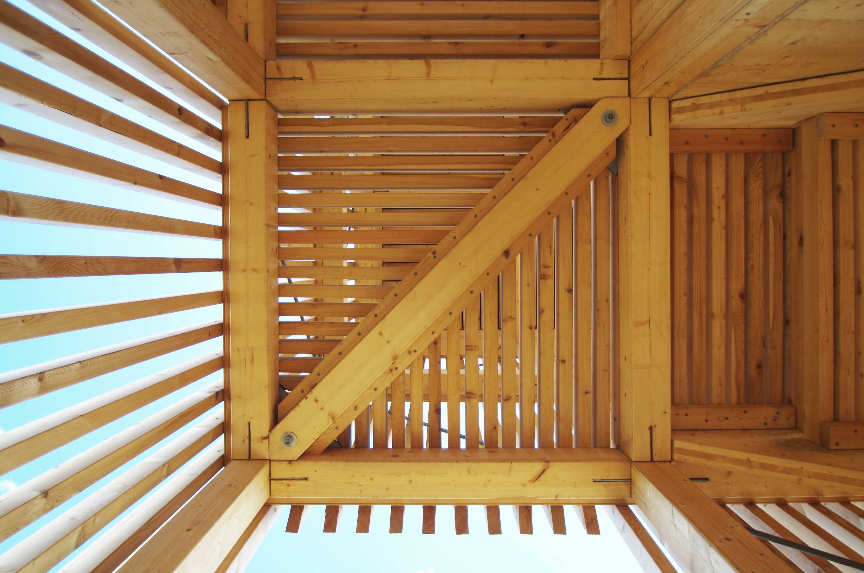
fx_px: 455
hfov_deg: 87.0
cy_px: 286
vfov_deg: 64.3
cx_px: 432
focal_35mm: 19
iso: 100
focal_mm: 12.5
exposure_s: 1/125
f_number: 4
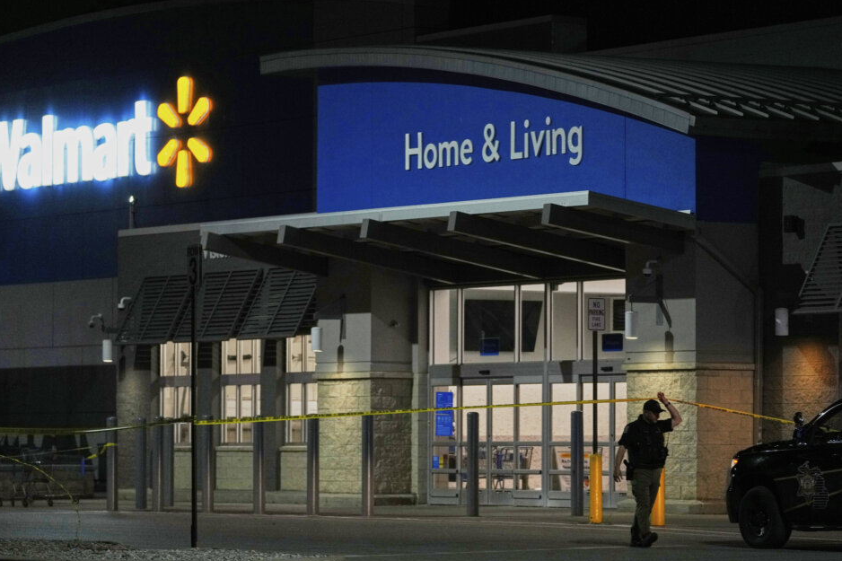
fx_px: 4256
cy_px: 285
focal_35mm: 182
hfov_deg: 11.3
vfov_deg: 7.5
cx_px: 452
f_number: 2.8
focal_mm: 158
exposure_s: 1/250
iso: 2000
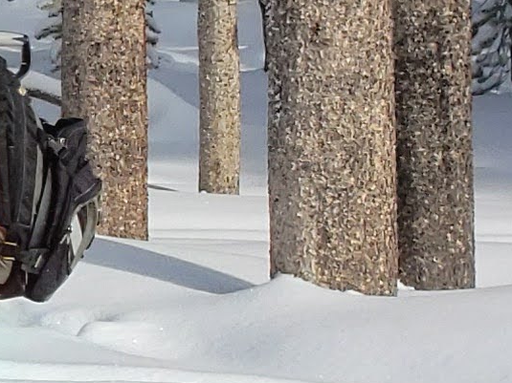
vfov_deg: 7.5
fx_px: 2898
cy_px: -54
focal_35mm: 196
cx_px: -1369
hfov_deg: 7.7
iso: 50
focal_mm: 4.3
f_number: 2.4
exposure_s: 1/2111
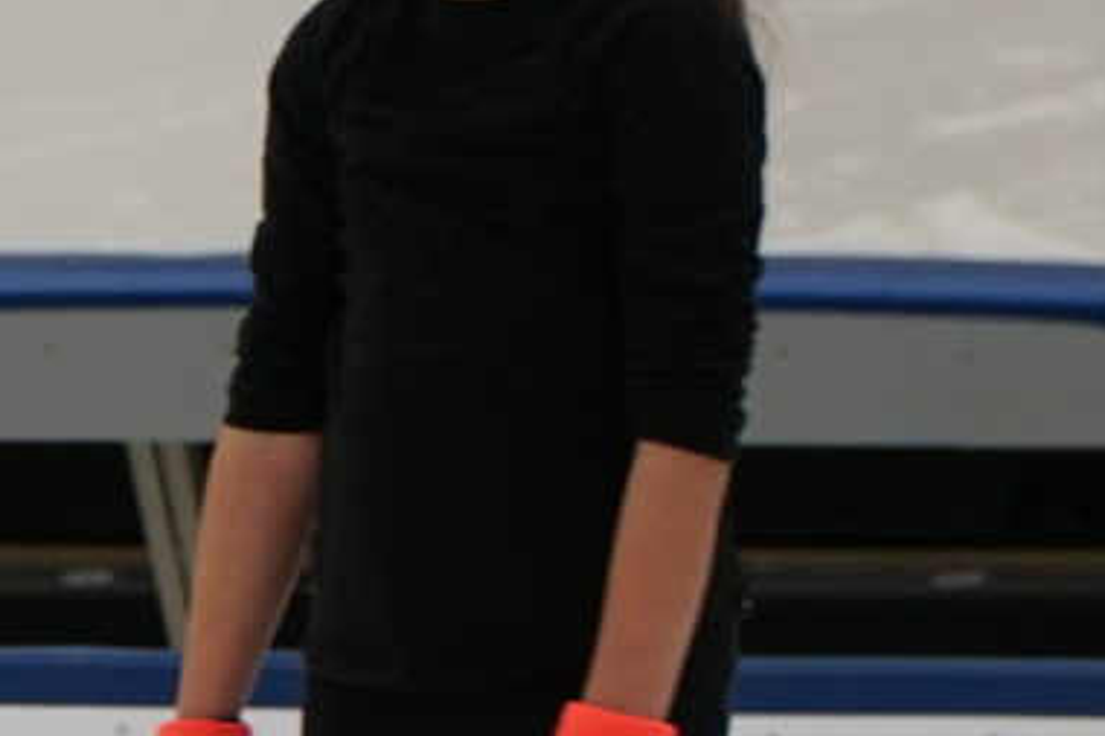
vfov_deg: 1.6
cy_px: 33
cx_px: -980
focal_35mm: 859
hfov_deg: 2.4
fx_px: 26365
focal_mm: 85
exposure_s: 1/160
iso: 500
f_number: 4
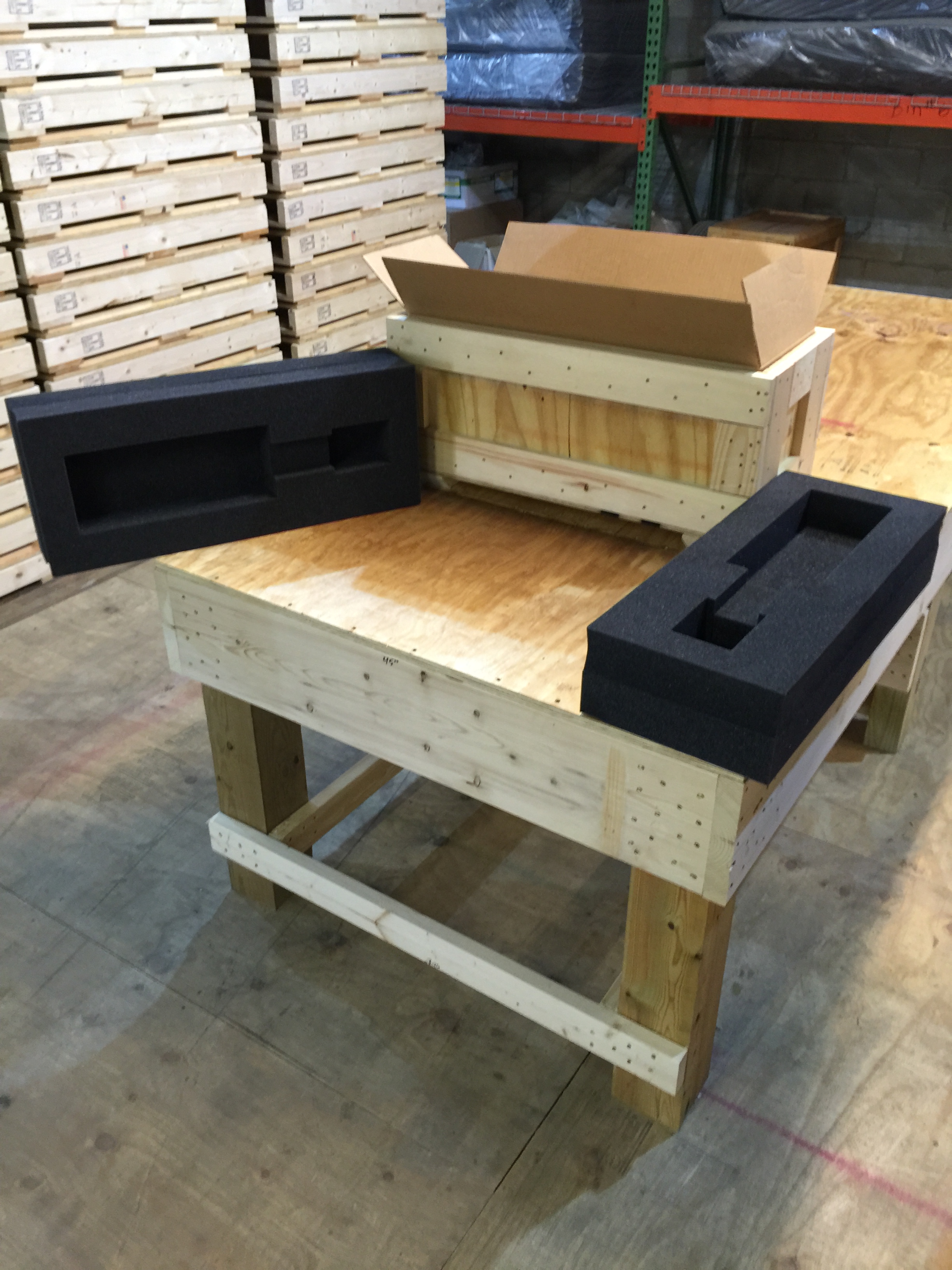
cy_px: 635
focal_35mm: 29
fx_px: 1063
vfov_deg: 61.7
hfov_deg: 48.2
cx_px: 476
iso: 80
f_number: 2.2
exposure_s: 1/15
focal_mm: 4.15
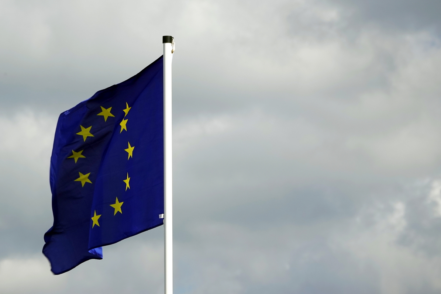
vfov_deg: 6.4
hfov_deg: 9.6
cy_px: 147
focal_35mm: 215
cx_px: 221
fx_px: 2634
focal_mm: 78.39
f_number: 4
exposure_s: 1/640
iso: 100
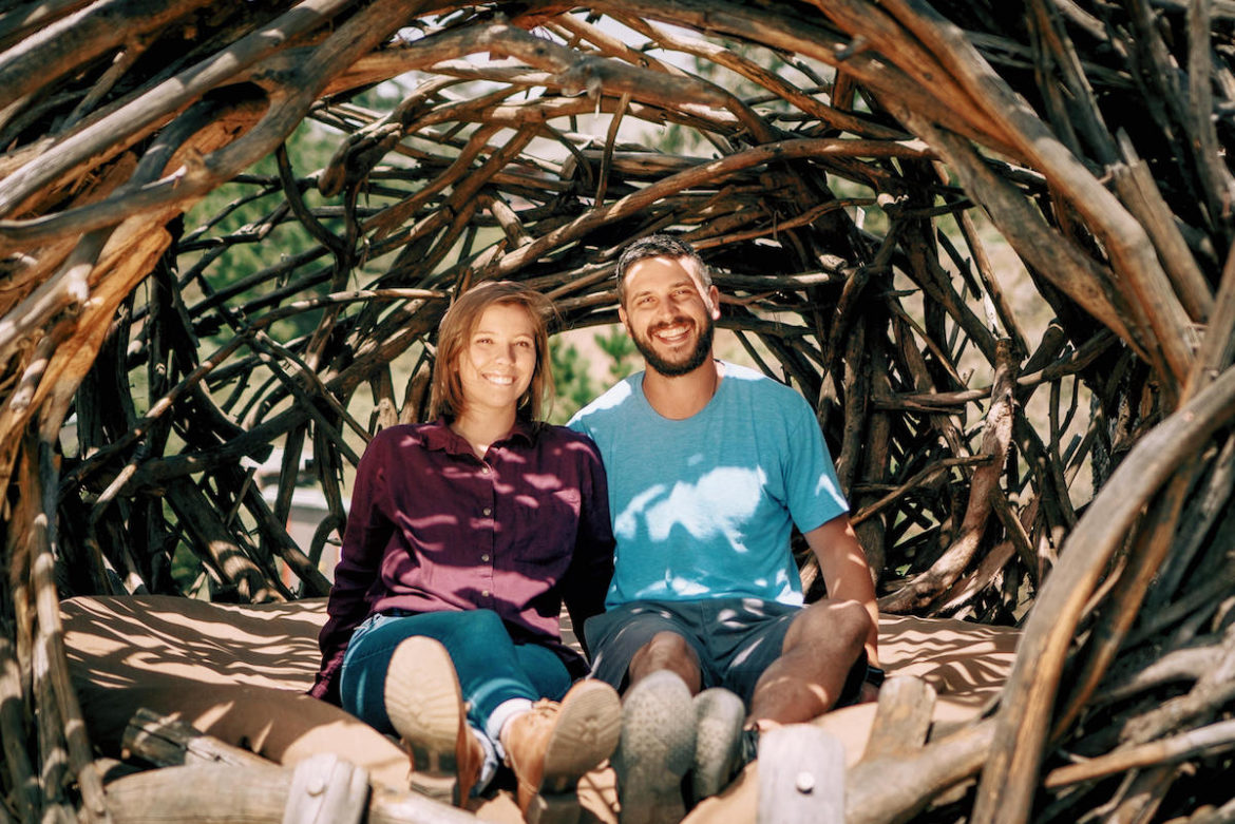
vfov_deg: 26.0
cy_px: 412
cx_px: 618
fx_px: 1784
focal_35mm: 52
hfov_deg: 38.2
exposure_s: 1/1600
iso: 400
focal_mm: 35
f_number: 2
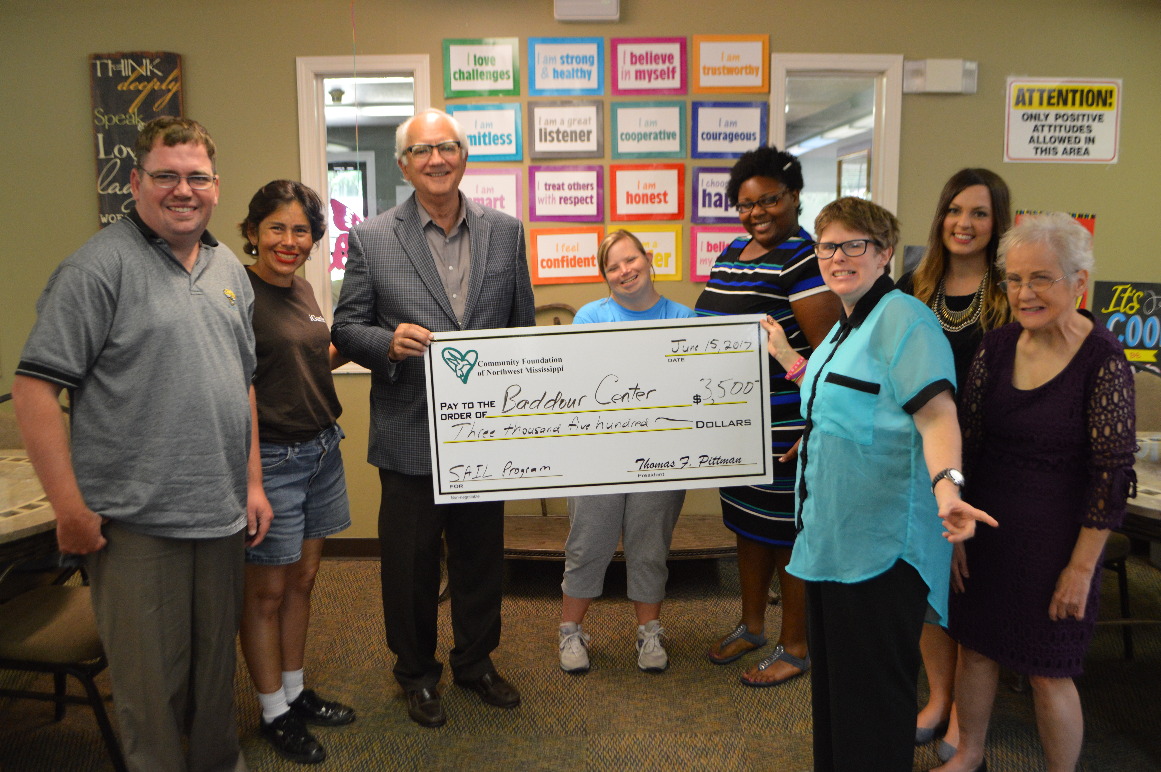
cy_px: 386
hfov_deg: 57.3
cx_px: 580
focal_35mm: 33
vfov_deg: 39.9
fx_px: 1063
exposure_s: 1/60
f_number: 3.8
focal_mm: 22
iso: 900
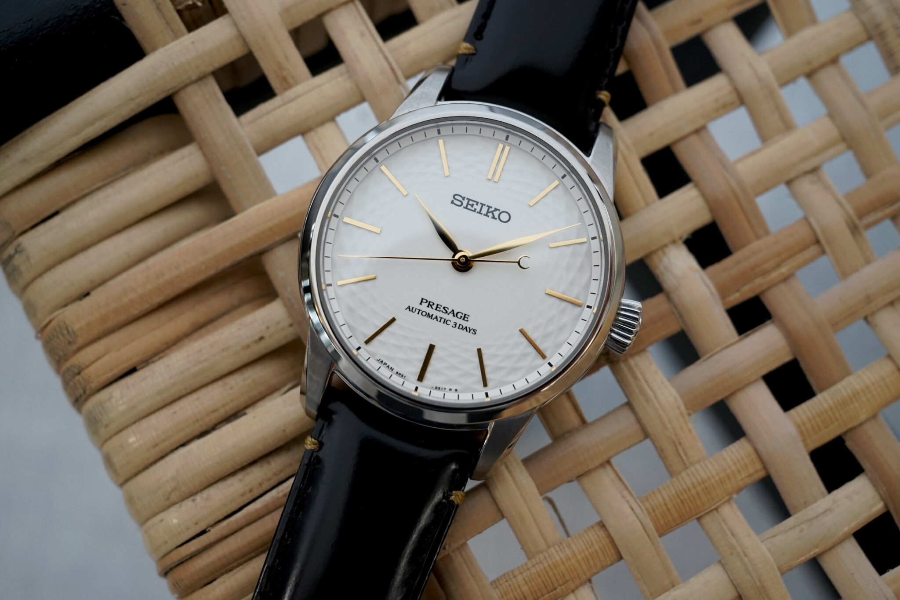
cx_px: 450
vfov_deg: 37.8
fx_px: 875
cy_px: 300
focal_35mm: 35
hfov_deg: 54.4
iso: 2500
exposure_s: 1/250
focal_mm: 35
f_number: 5.6
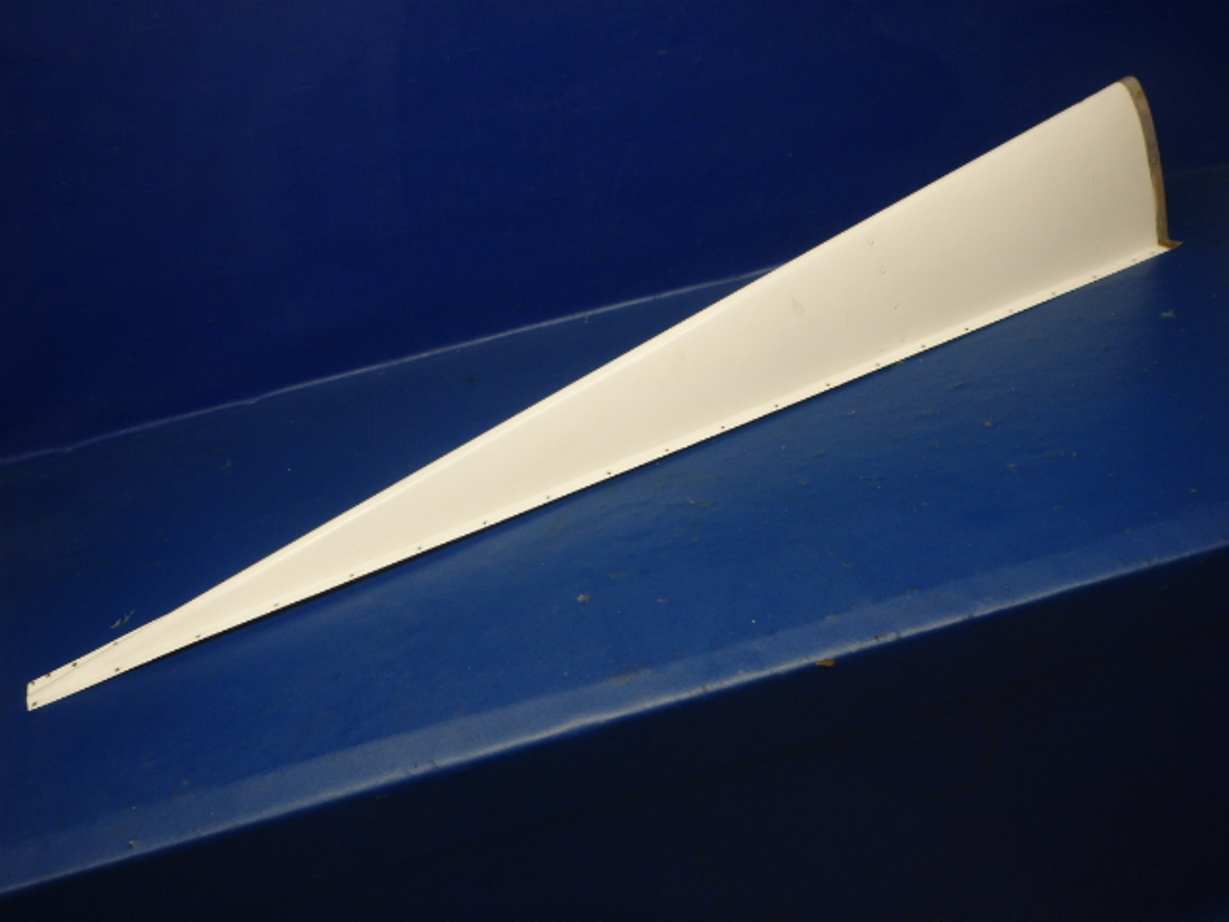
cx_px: 614
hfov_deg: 63.4
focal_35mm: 28
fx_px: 994
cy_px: 461
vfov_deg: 49.7
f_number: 3.9
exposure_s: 1/30
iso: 250
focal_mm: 5
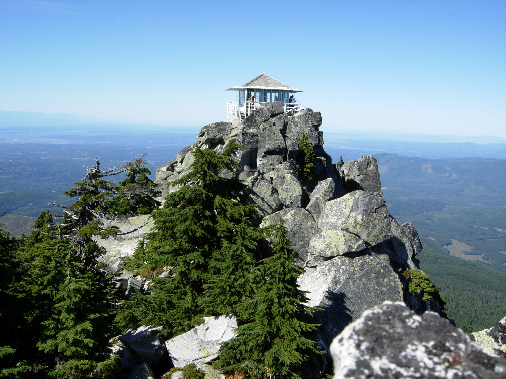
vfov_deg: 39.7
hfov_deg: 51.4
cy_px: 190
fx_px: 526
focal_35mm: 36
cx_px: 253
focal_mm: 7.5
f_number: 6.1
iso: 50
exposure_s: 1/271
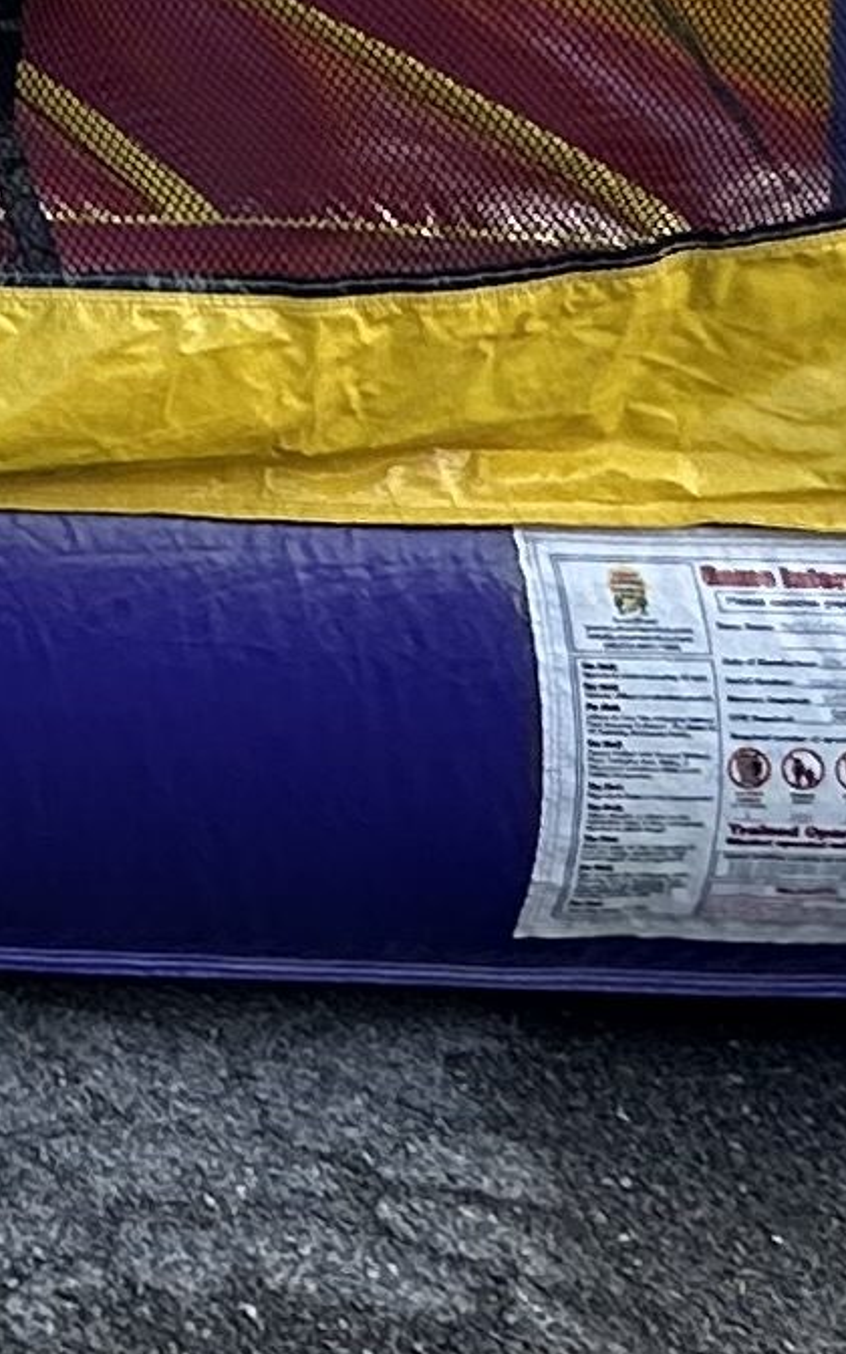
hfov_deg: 11.4
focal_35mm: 89
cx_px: -1356
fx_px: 3283
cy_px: -701
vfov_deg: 20.0
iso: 40
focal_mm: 2.22
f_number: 2.2
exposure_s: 1/561
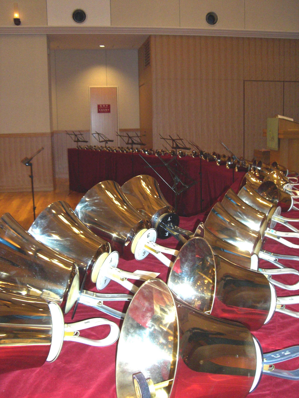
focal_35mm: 38
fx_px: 438
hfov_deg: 37.7
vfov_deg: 49.0
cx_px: 150
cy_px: 199
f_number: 2.7
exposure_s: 1/60
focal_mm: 6.2
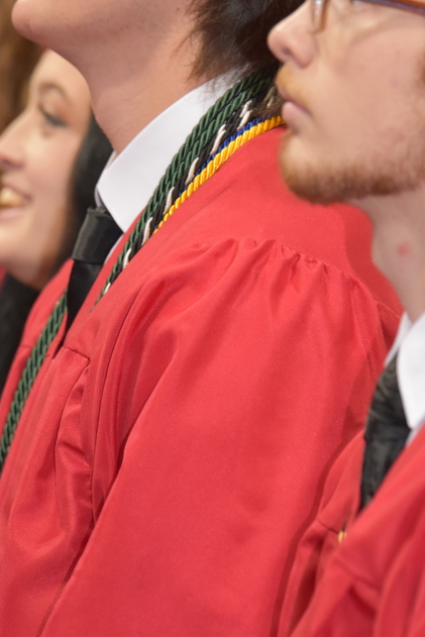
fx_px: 7394
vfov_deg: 4.9
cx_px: 218
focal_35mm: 418
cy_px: 181
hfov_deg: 3.3
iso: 1600
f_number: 4
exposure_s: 1/60
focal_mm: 175
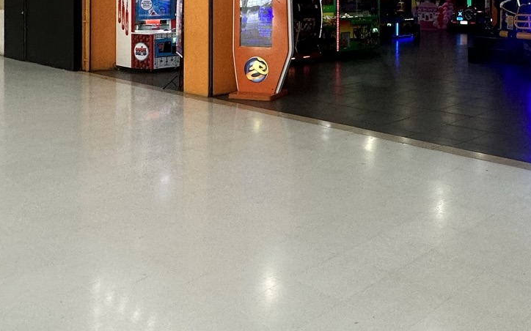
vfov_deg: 28.6
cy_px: -3
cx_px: 370
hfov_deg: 46.2
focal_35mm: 42
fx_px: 608
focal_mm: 2.22
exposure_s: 1/120
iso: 160
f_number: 2.2
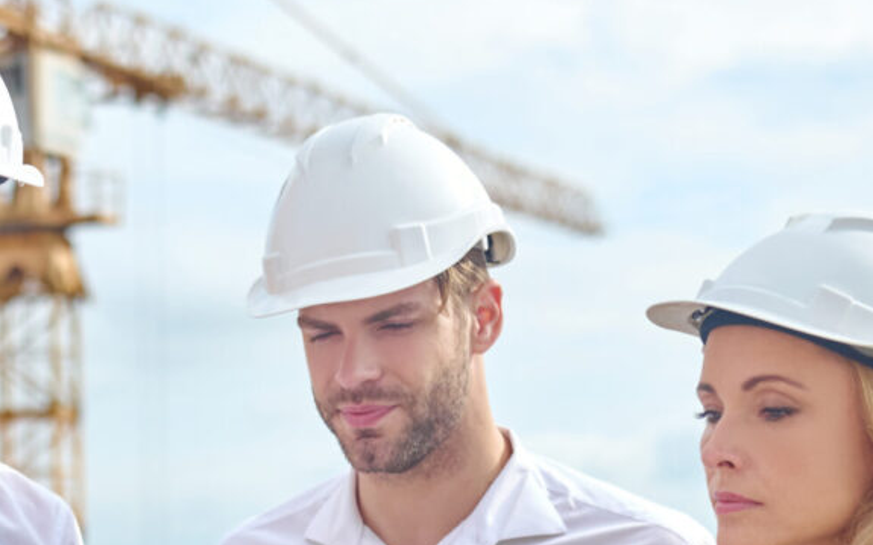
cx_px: 58
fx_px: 2212
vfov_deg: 13.8
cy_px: 568
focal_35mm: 93
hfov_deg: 21.7
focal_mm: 35
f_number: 2.5
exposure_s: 1/5000
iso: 320
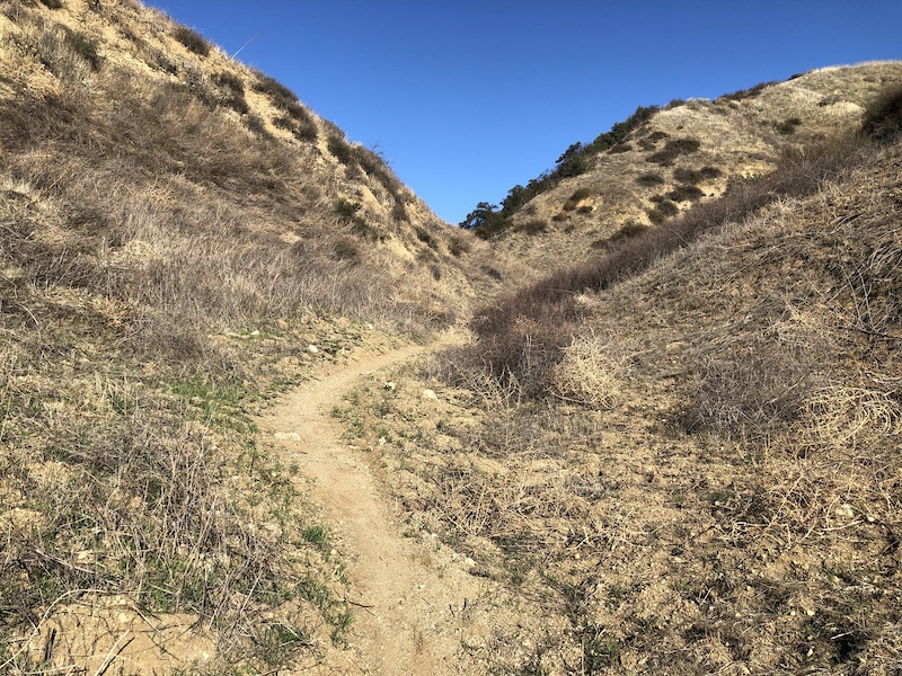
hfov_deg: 63.4
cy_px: 338
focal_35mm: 28
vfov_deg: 49.7
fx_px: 730
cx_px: 451
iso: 20
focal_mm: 3.99
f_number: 1.8
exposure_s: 1/2114
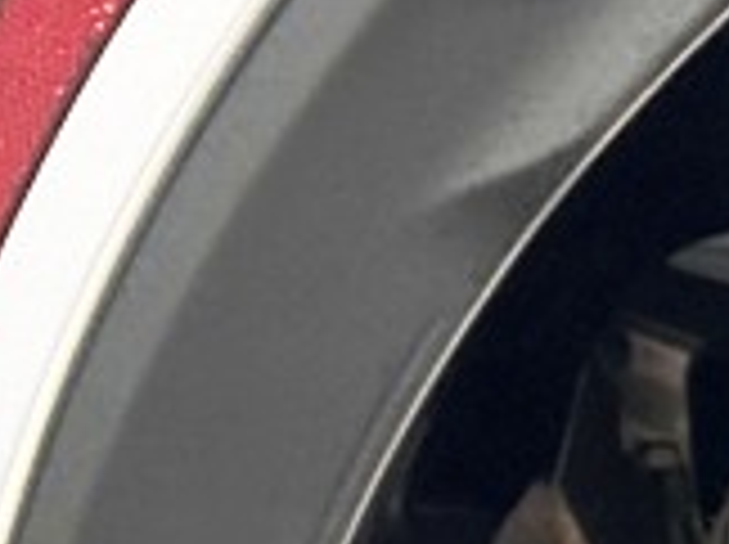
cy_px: 1205
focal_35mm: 304
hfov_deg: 6.0
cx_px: 2192
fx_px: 6393
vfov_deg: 4.8
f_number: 1.78
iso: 640
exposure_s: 1/24
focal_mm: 6.86
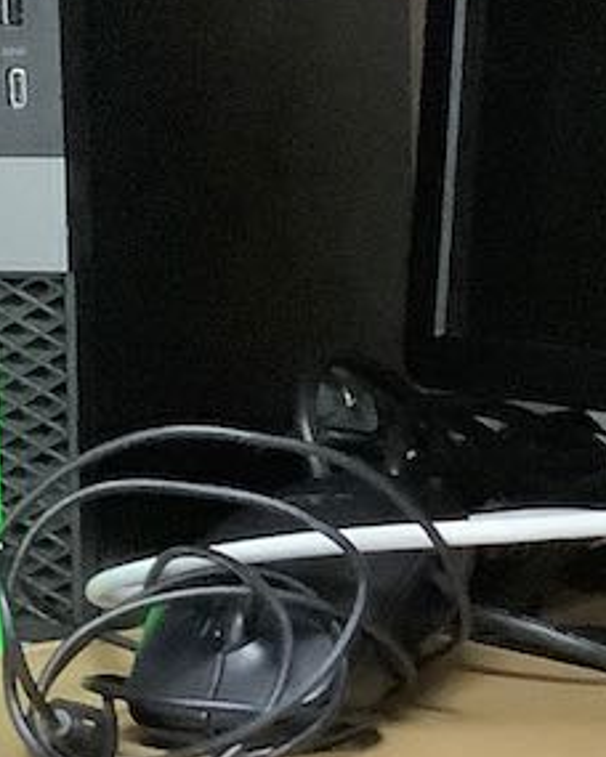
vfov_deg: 14.2
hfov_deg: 10.9
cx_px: 930
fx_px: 3049
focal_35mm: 136
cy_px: 300
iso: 640
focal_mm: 3.3
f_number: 2.4
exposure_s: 1/30
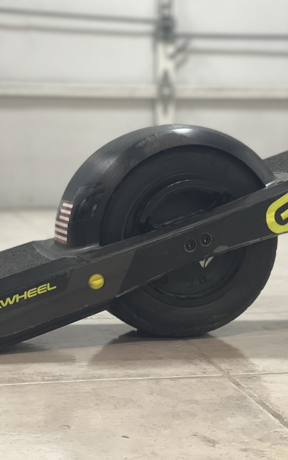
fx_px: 1143
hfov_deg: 14.3
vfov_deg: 22.8
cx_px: 183
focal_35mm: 91
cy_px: 229
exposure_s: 1/40
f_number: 2.2
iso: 320
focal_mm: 7.5
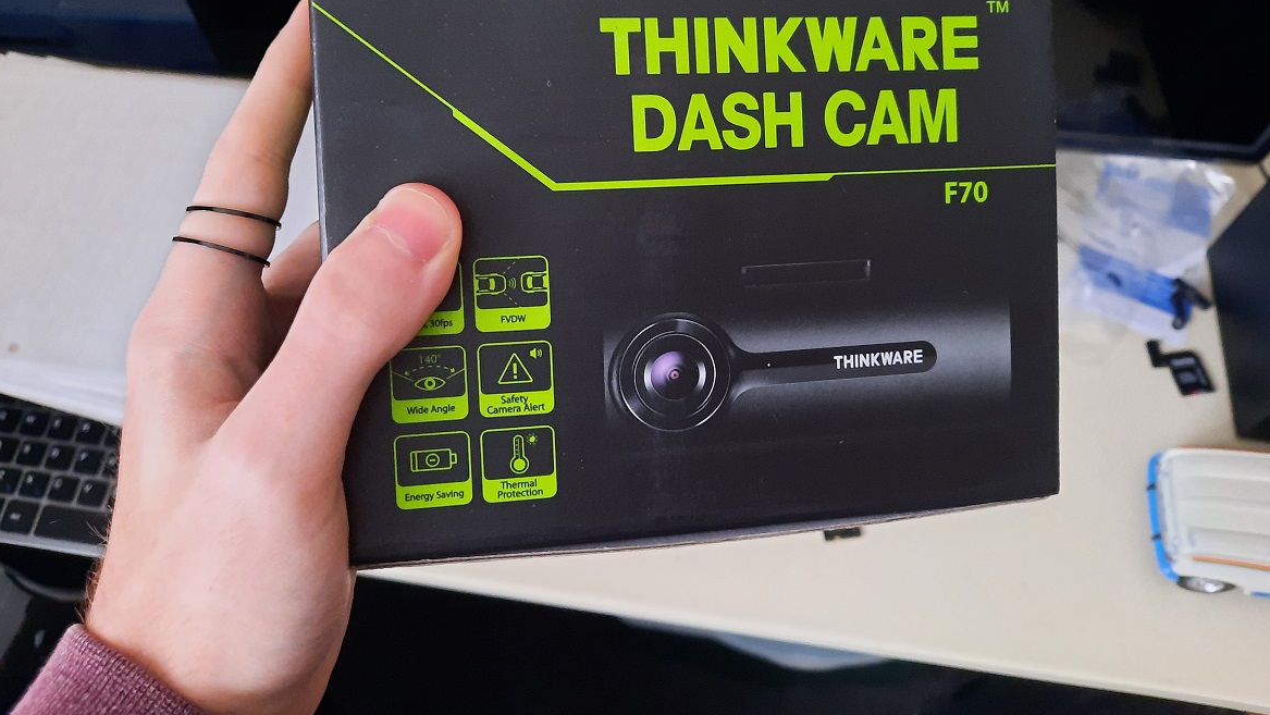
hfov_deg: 67.9
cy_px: 256
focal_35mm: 28
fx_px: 943
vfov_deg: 41.1
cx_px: 629
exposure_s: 1/20
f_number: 2
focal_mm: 4.6
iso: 640
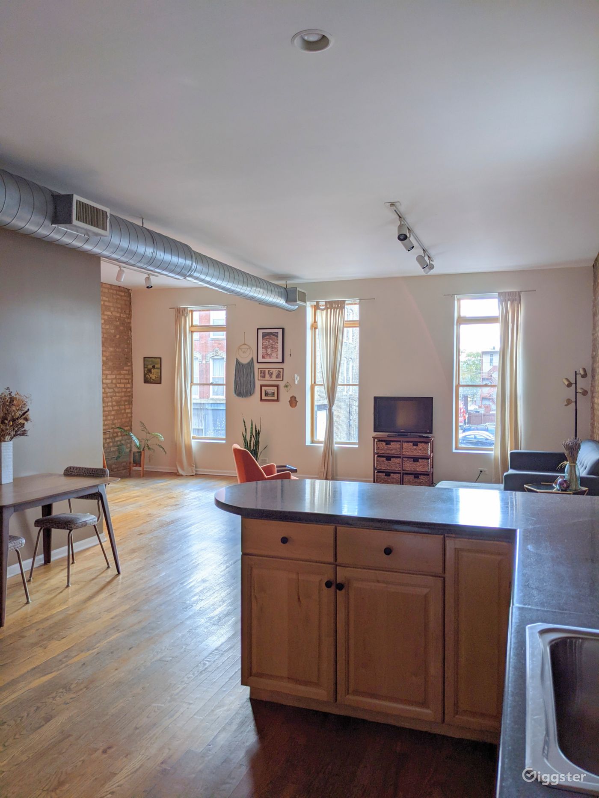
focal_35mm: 27
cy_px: 399
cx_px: 300
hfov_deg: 51.4
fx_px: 623
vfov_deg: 65.3
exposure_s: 1/125
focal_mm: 4.38
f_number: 1.73
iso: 70
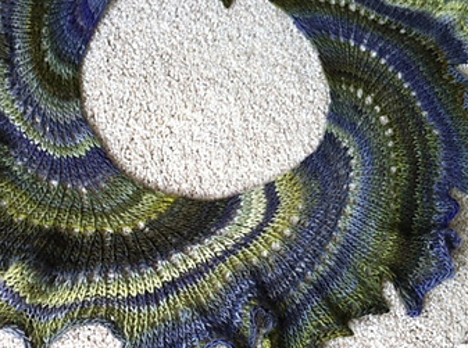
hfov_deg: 36.9
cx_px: 214
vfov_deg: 27.9
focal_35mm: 52
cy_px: 142
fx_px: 701
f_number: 2.8
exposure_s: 1/20
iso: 80
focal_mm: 3.85
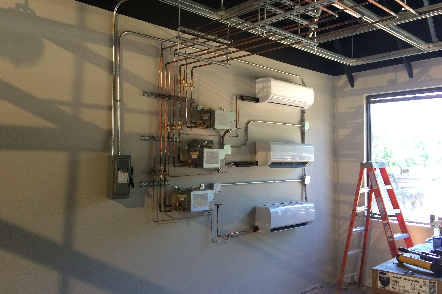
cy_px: 133
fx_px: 381
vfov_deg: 42.3
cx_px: 217
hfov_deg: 60.3
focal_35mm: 31
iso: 160
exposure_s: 1/30
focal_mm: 4.15
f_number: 2.2
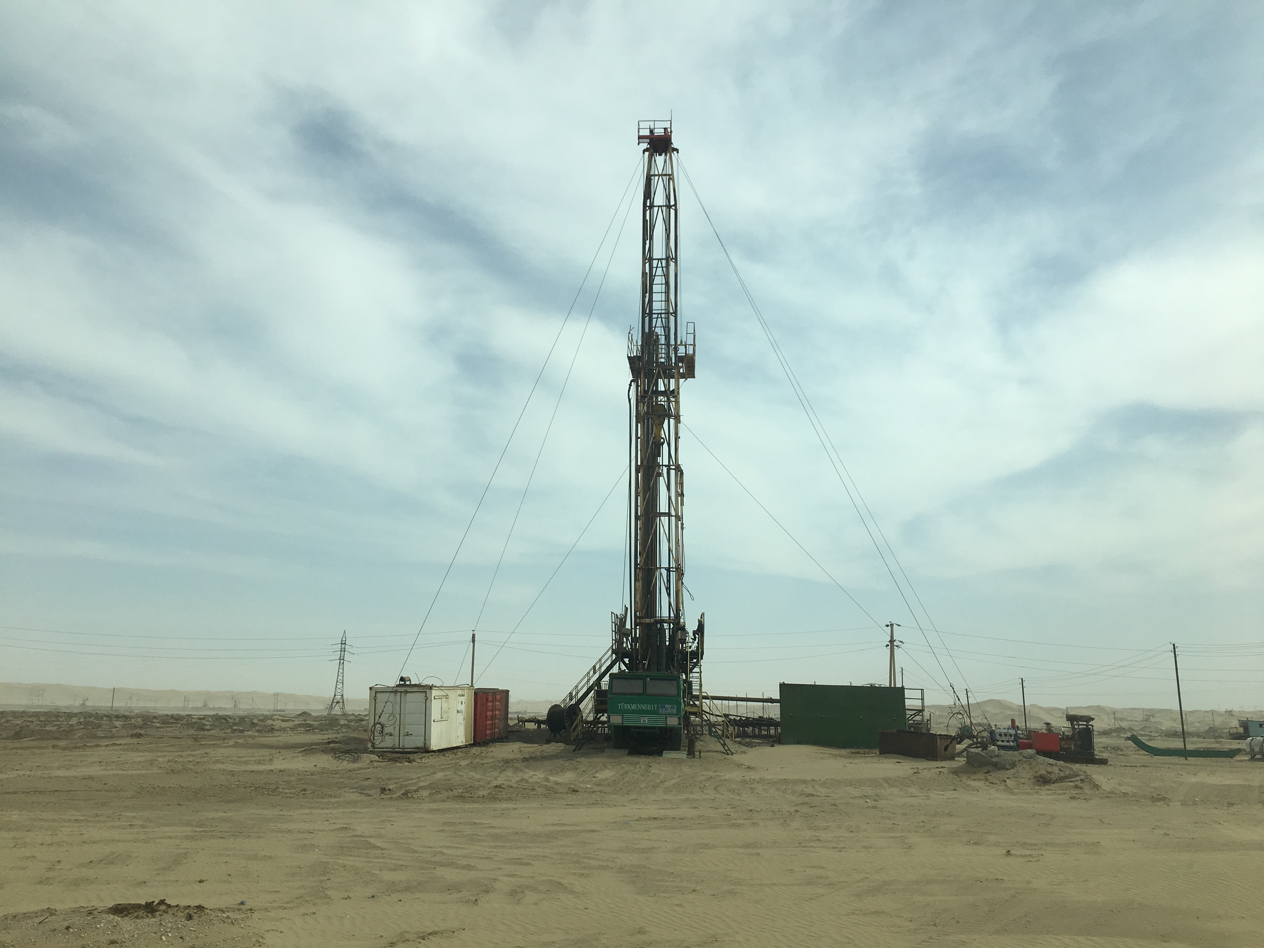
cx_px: 632
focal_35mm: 29
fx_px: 1059
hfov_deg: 61.7
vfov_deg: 48.2
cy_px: 474
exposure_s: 1/2849
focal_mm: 4.15
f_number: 2.2
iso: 25
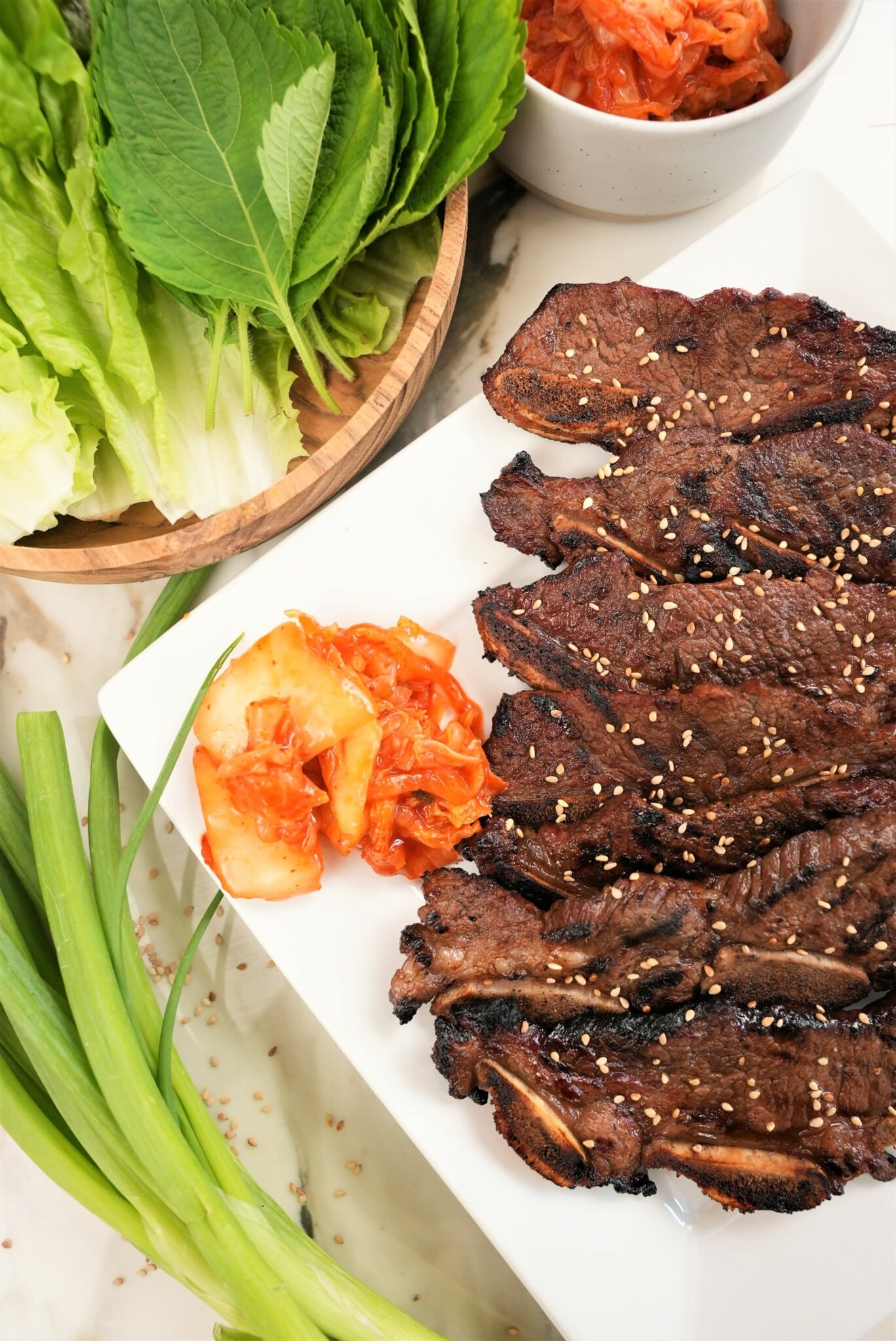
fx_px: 895
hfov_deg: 53.2
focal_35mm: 24
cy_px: 670
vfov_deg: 73.7
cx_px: 448
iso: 2500
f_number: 4.5
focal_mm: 24
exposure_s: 1/200
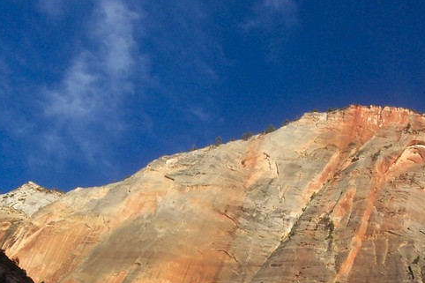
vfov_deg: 19.0
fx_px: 838
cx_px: 217
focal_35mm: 71
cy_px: 231
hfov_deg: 28.5
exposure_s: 1/700
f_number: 4.8
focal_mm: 8
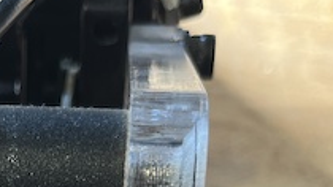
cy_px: 450
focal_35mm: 108
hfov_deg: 19.3
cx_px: 13
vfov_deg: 9.8
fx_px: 953
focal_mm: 5.1
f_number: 1.6
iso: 100
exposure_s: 1/120
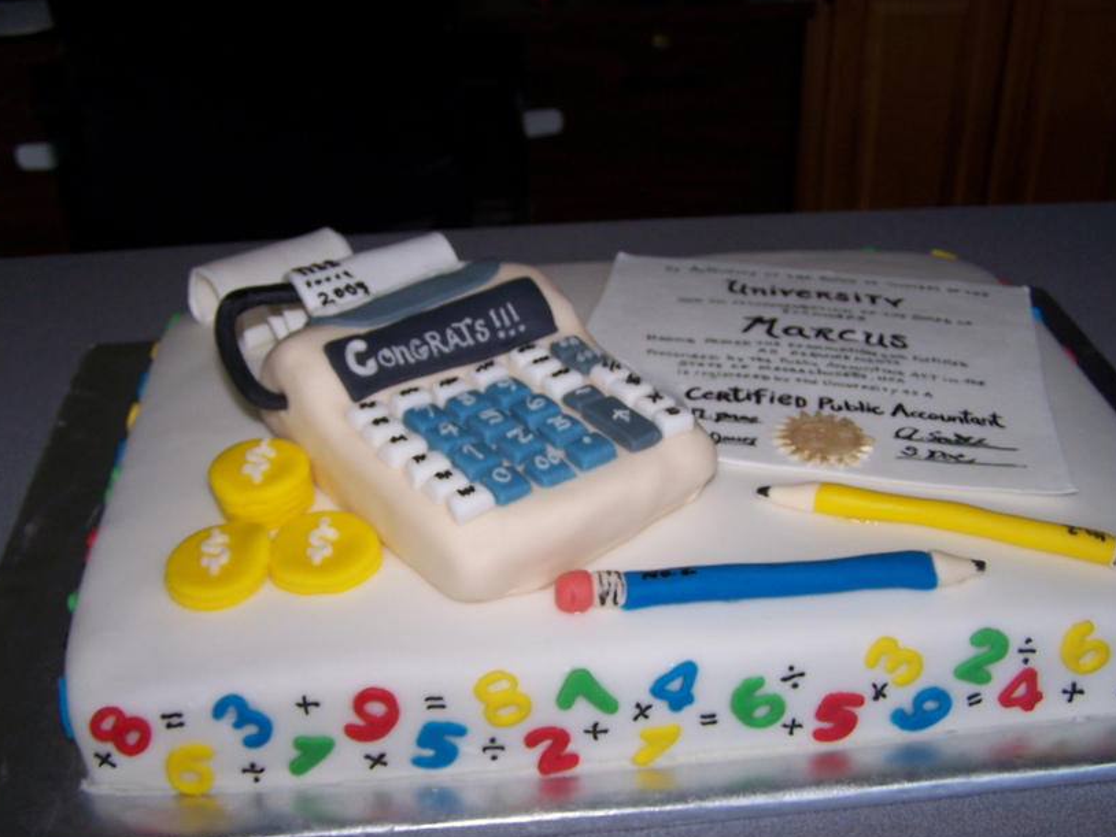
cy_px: 440
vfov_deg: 34.4
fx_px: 1354
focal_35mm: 42
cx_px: 599
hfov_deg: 44.7
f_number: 2.8
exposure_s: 1/60
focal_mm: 6.3
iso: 80
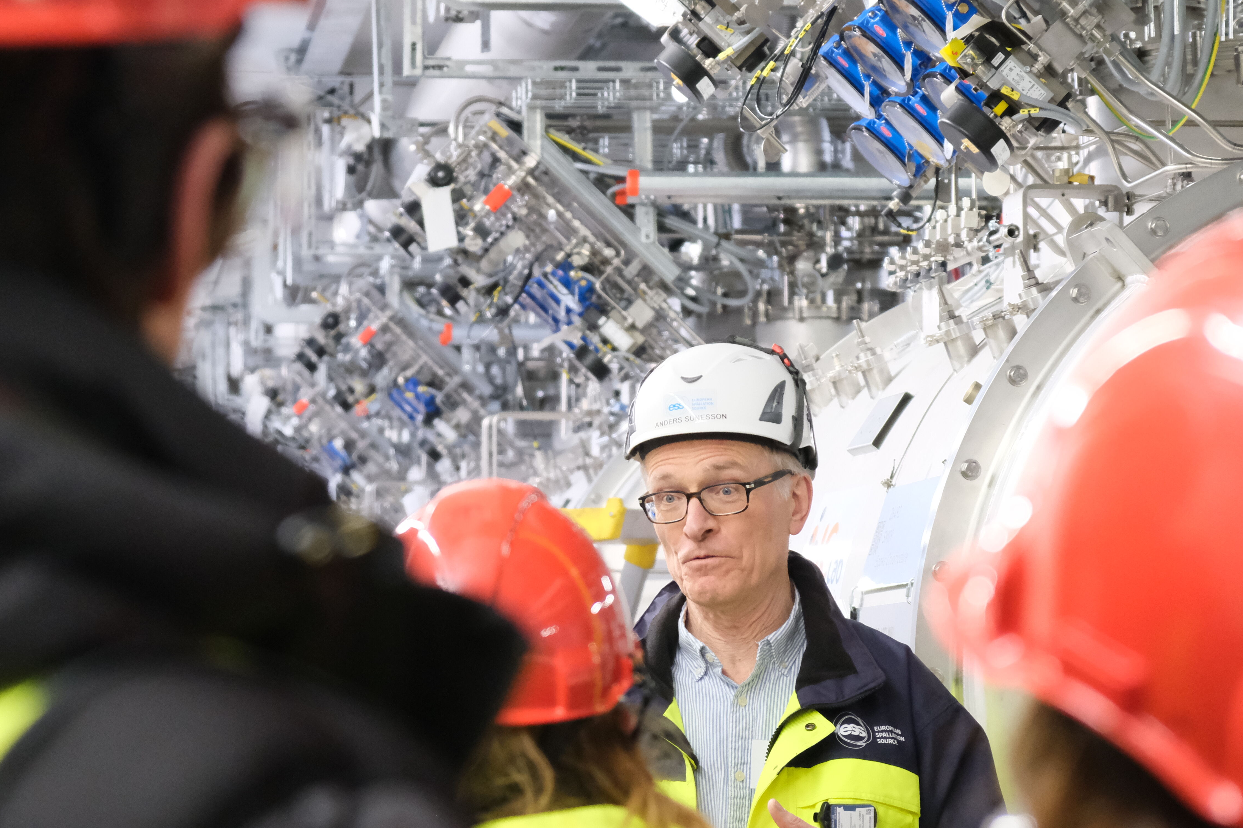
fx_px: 3970
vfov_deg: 11.9
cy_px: 358
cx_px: 652
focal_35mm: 115
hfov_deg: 17.8
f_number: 4
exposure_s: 1/110
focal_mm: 55
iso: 5000
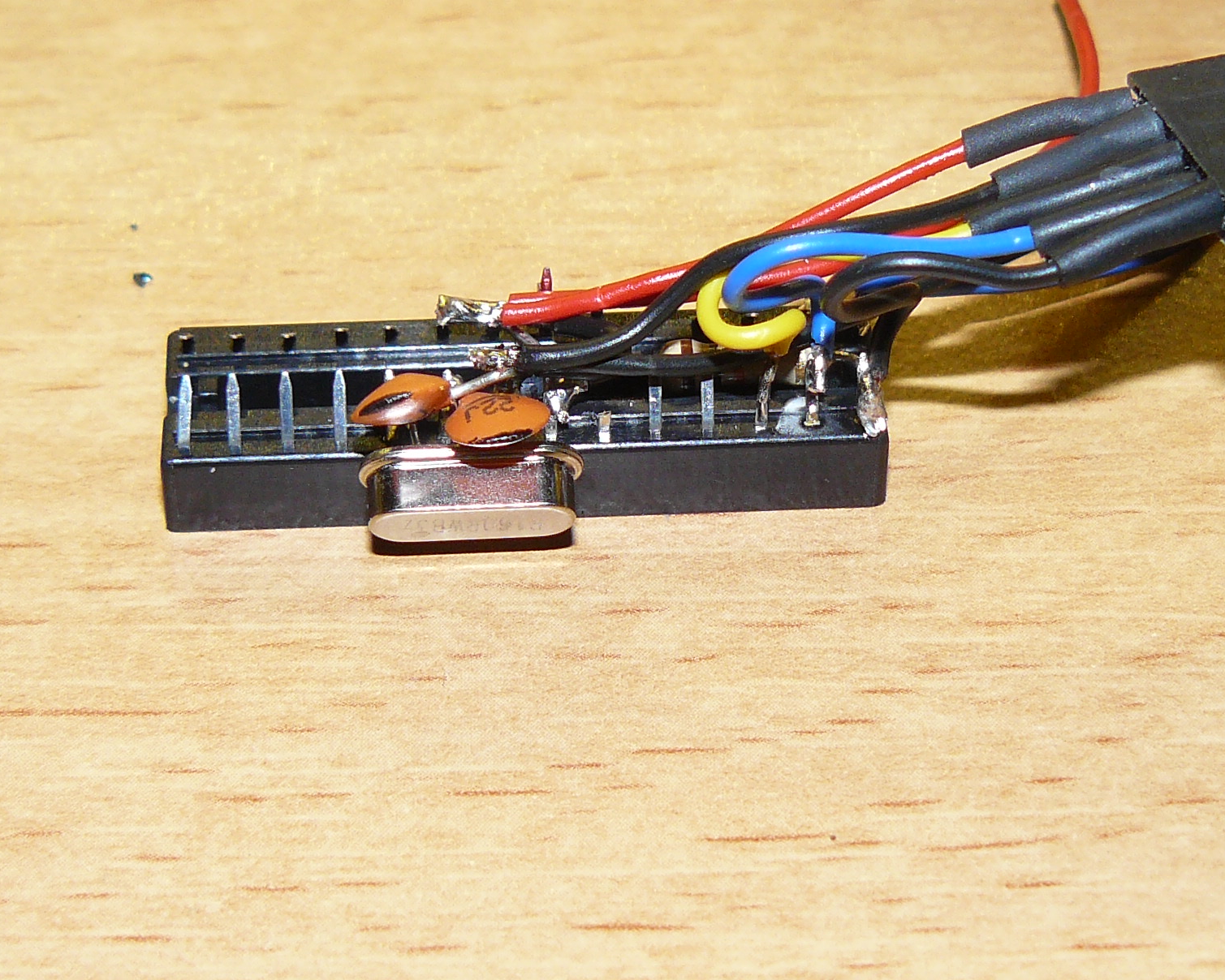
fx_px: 3554
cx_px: 602
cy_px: 461
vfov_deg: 15.7
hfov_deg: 19.6
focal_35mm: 98
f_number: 2.8
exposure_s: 1/30
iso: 100
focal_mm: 8.2
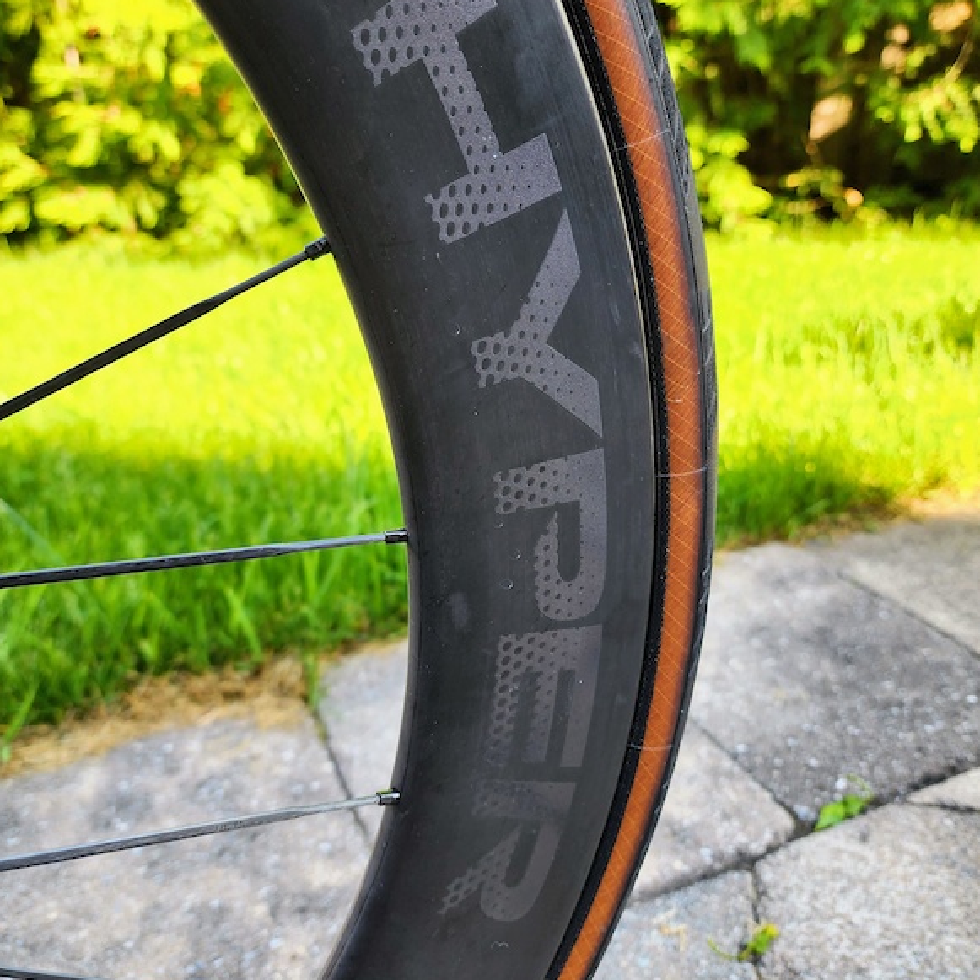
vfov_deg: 57.2
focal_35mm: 28
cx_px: 486
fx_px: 897
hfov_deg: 57.3
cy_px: 454
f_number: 1.8
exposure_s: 1/180
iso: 40
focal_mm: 6.4
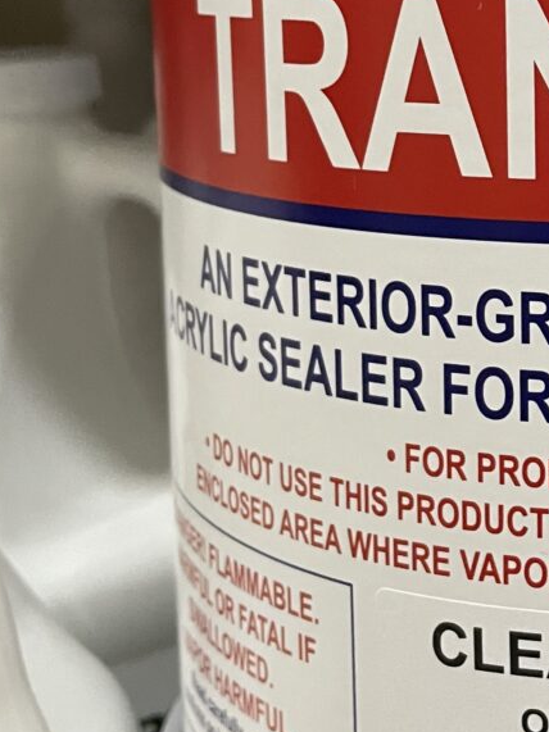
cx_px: 691
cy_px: 155
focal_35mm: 70
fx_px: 1481
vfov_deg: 27.3
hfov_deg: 19.5
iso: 500
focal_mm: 4.2
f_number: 1.6
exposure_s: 1/60
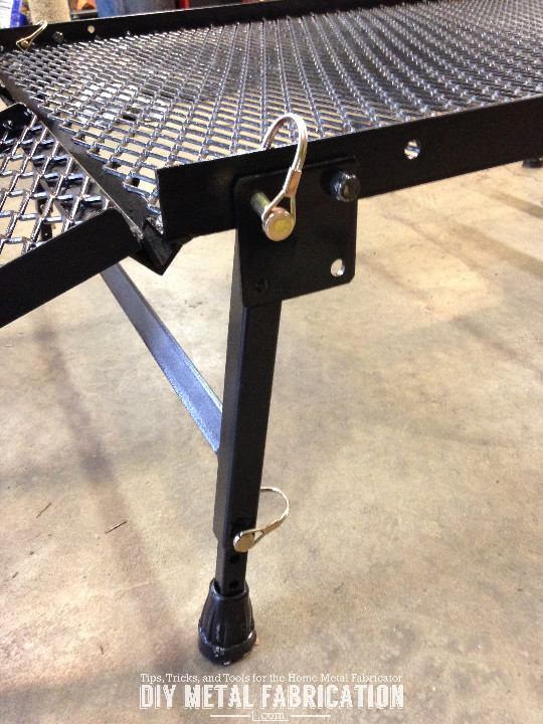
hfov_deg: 42.9
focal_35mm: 33
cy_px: 362
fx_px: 690
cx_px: 272
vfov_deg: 55.4
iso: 320
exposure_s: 1/17
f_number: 2.4
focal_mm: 4.12
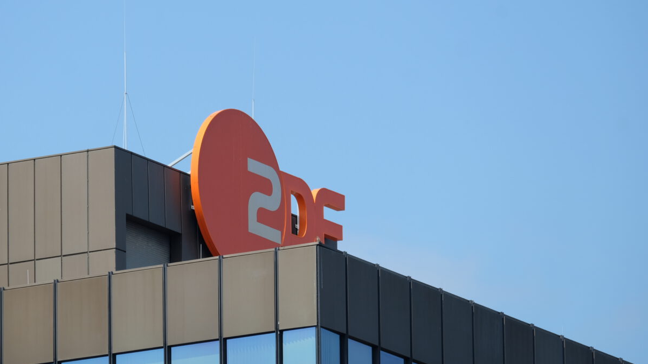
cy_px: 172
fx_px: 7938
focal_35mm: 462
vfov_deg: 2.6
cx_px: 238
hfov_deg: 4.7
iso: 200
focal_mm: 230
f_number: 8
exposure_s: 1/350
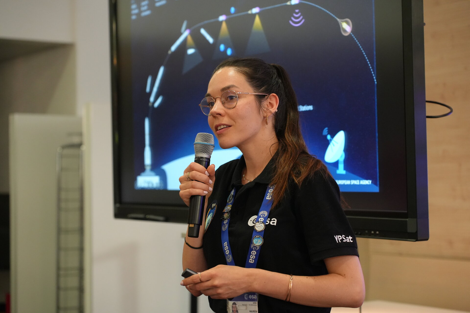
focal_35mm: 75
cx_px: 235
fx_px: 979
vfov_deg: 18.2
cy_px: 156
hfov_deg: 27.0
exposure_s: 1/160
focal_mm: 75
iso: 5000
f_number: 4
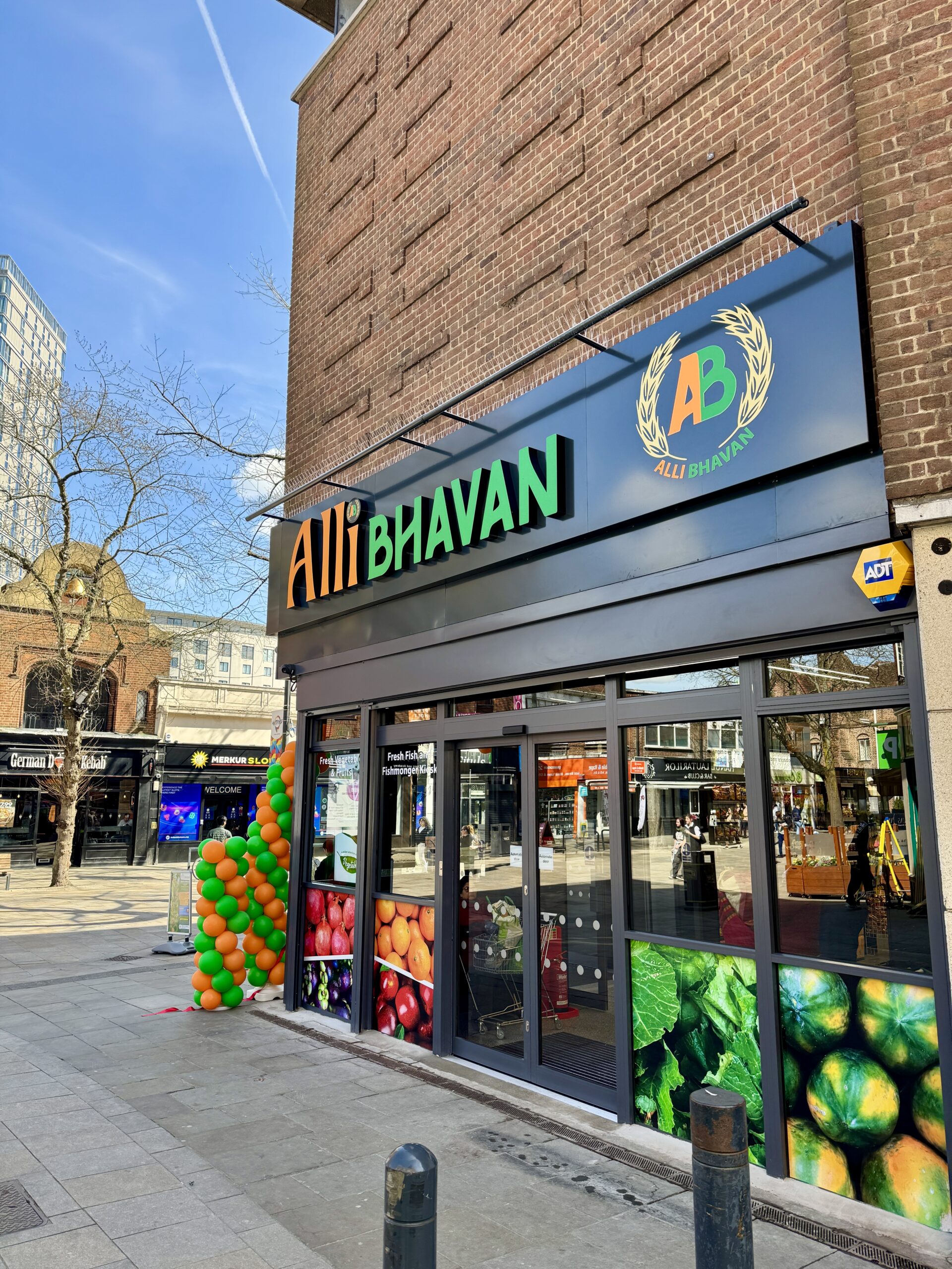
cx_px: 476
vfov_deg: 71.6
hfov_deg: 56.8
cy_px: 634
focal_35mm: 24
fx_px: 880
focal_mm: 6.76
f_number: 1.78
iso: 80
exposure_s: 1/693
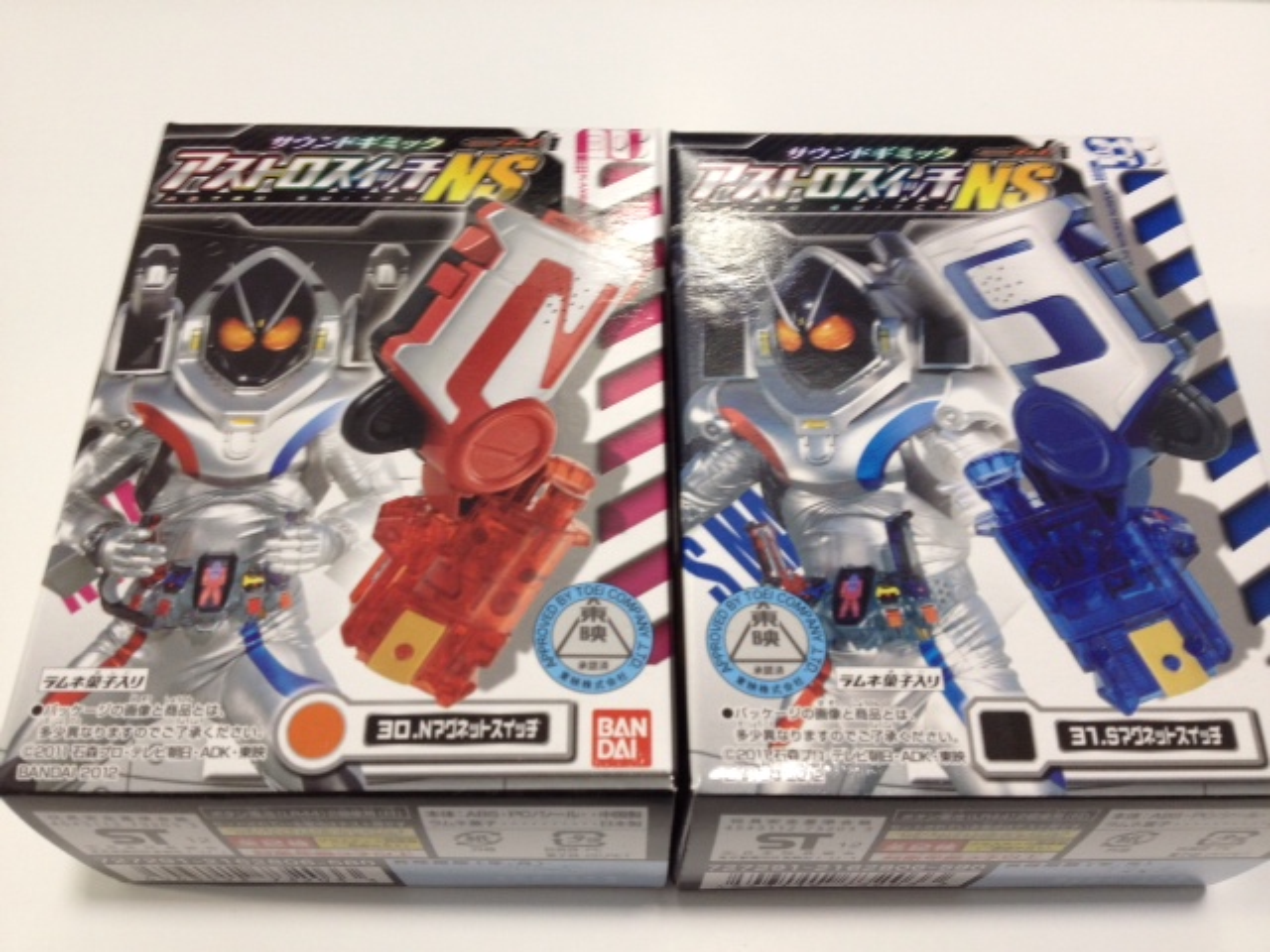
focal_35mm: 35
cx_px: 635
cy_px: 476
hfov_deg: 52.6
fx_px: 1284
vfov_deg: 40.7
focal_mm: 4.28
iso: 80
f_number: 2.4
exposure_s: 1/20
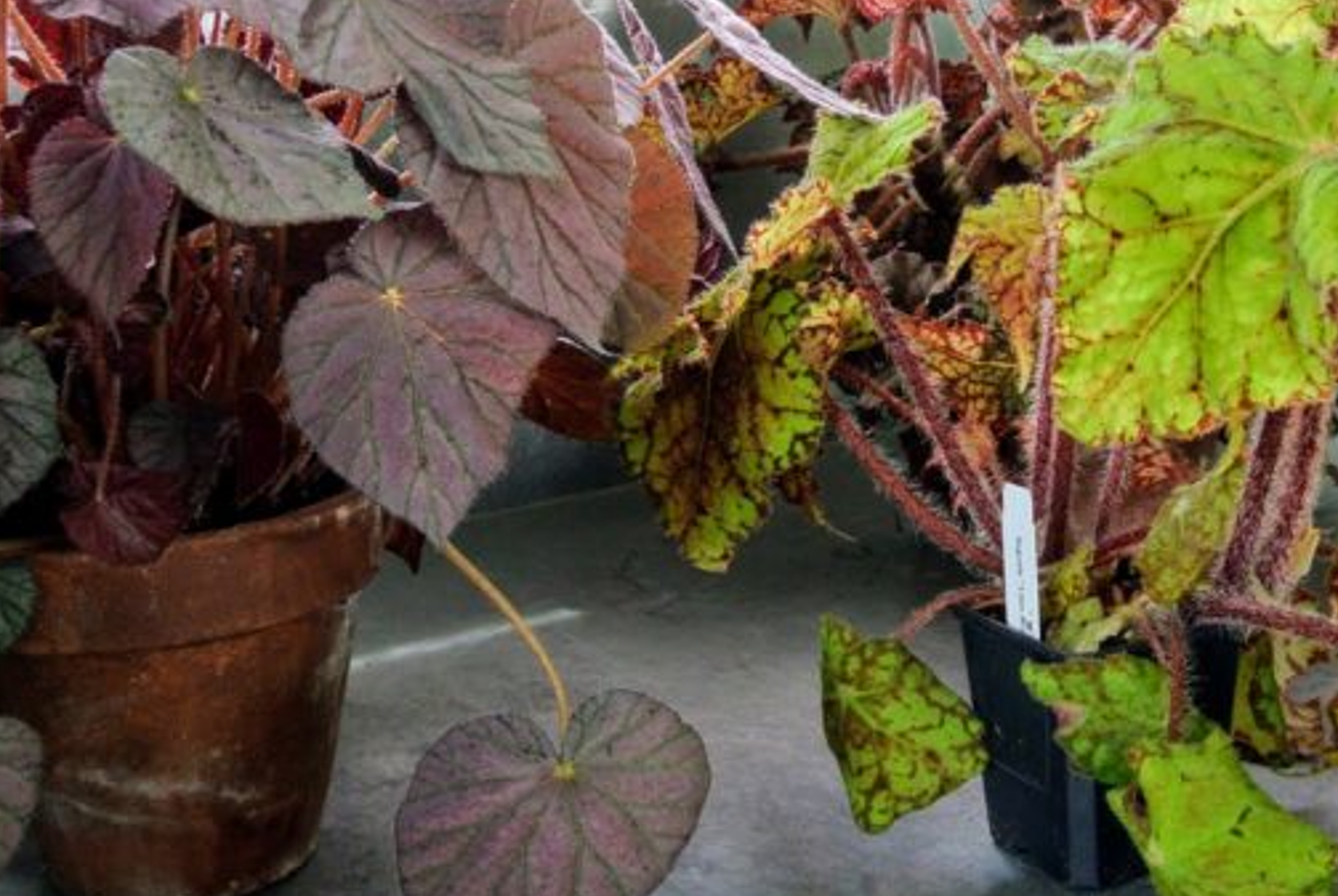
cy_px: 375
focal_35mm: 55
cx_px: 915
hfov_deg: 35.8
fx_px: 2047
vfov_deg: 24.7
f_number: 3.5
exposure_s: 1/60
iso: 250
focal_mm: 10
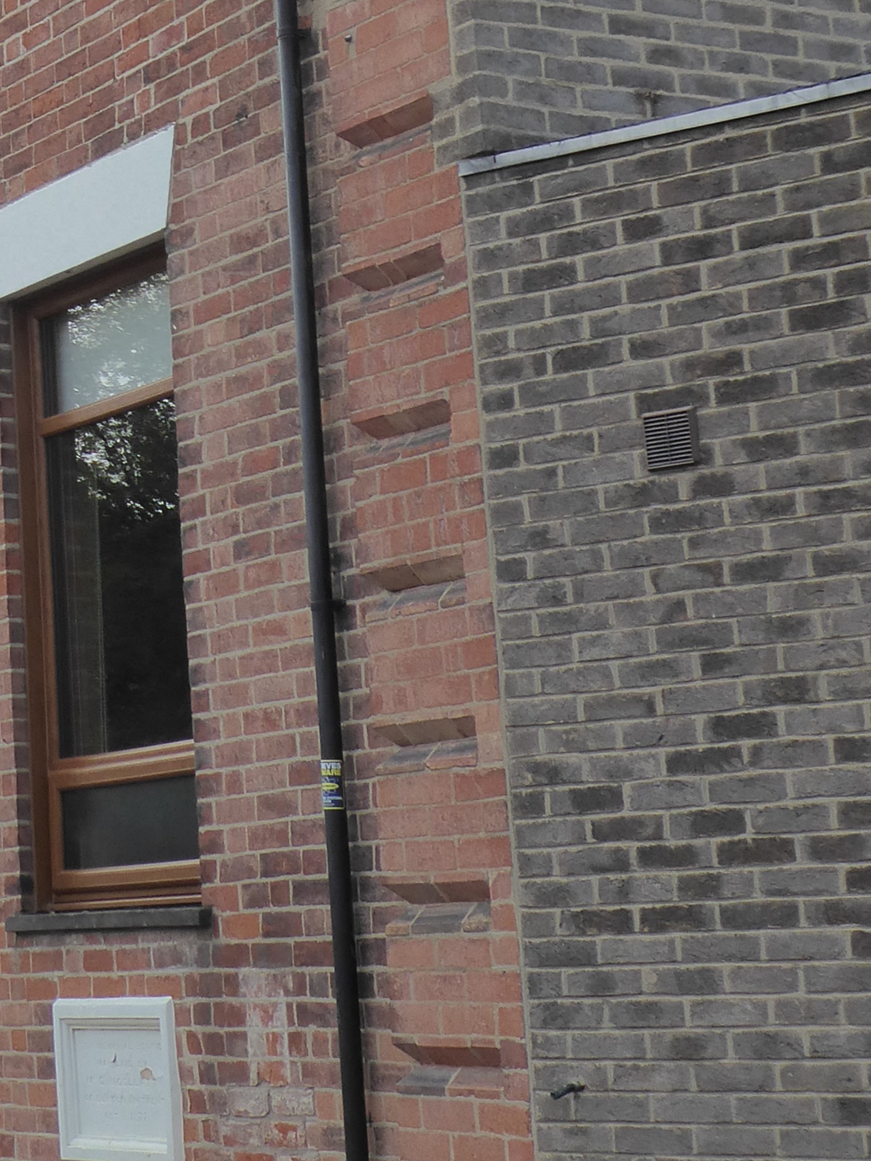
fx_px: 3188
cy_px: 198
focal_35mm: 95
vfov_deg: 20.4
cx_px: -267
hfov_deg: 14.9
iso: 200
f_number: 3.7
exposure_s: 1/640
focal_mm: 6.3
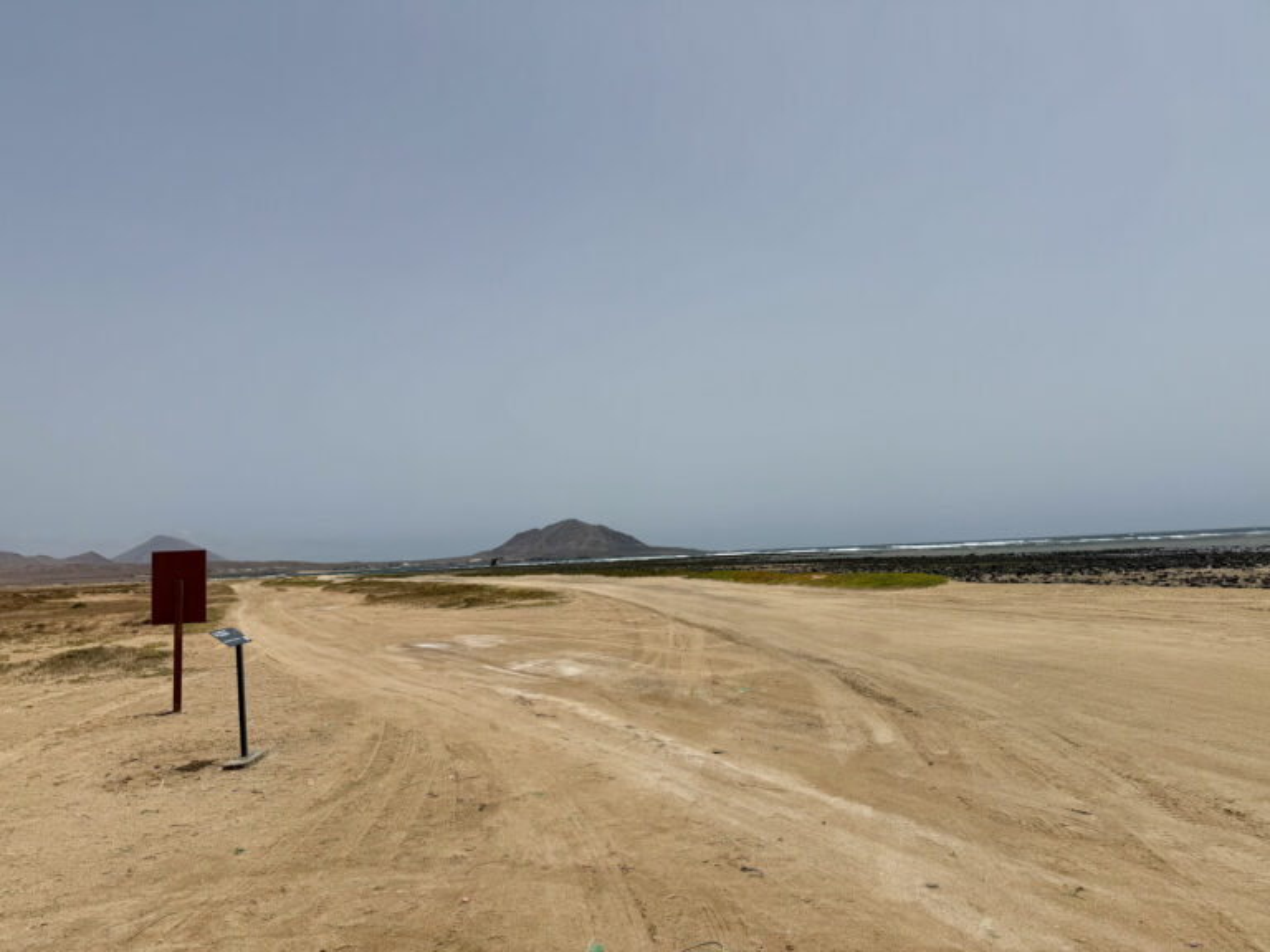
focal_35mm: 24
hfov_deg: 71.6
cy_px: 476
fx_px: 881
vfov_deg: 56.8
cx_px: 635
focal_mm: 6.76
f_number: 1.78
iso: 80
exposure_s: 1/11905
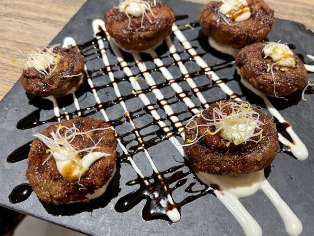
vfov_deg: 46.8
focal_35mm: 30
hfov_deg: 60.0
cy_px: 119
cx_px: 161
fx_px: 272
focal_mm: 5.7
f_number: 1.5
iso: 125
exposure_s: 1/50
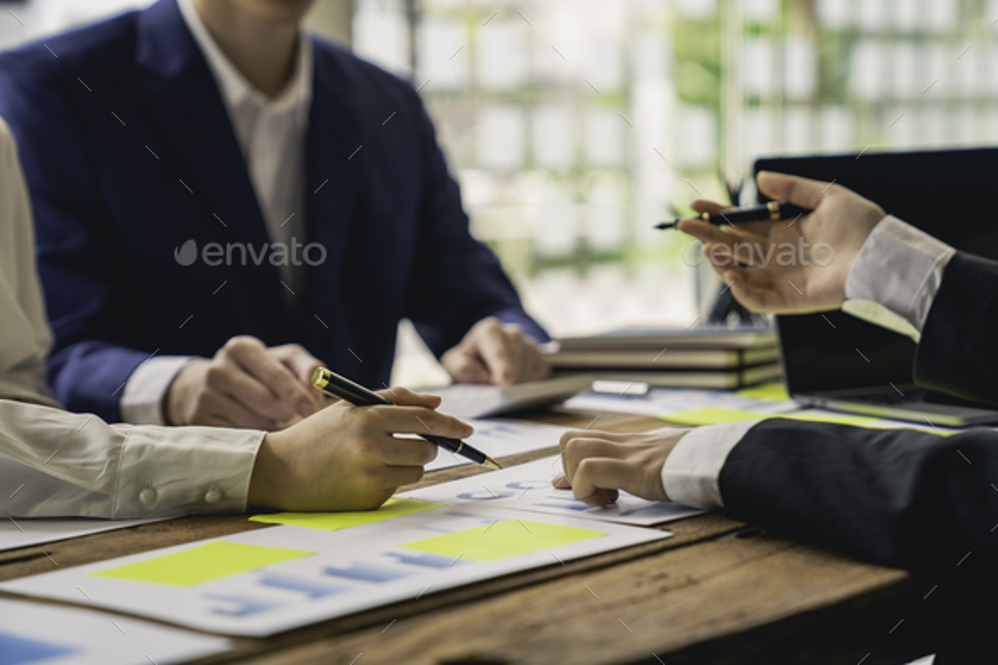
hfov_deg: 28.9
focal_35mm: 70
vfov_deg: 19.4
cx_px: 499
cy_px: 332
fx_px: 1940
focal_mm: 70
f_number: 2.8
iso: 200
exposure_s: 1/200
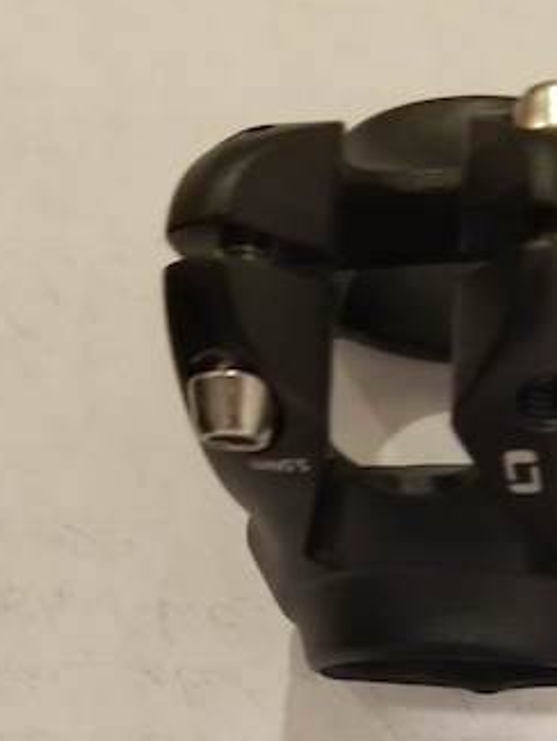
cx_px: 379
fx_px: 1372
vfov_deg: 27.6
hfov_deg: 22.8
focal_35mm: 64
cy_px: 816
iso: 250
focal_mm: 4.25
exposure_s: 1/24
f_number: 1.7
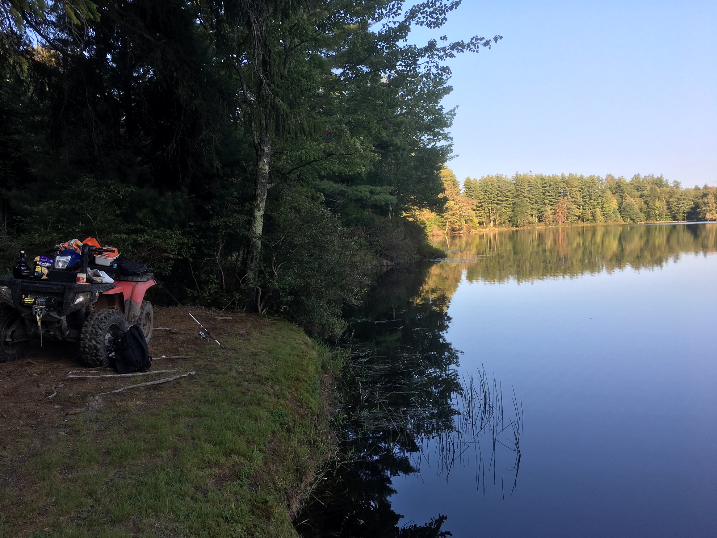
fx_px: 621
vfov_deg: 46.8
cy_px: 278
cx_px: 348
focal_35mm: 30
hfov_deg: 60.0
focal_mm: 4.15
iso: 25
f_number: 2.2
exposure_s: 1/373
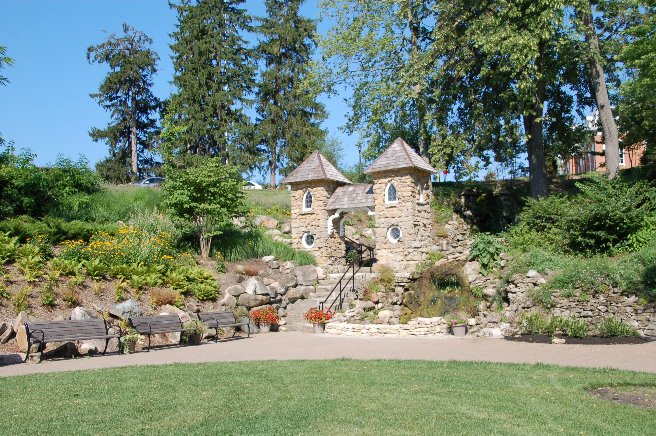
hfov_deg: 48.0
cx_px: 328
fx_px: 737
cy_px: 218
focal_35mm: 40
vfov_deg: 33.0
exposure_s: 1/320
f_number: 9
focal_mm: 27
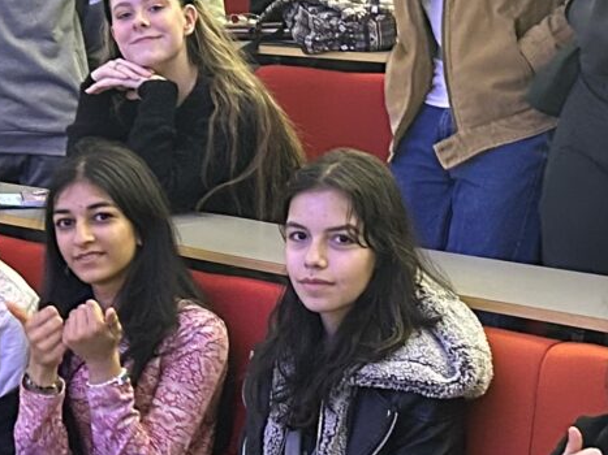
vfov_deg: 13.0
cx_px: 505
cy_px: 281
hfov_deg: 17.1
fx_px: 2002
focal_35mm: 114
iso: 500
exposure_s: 1/45
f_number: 1.5
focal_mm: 5.7
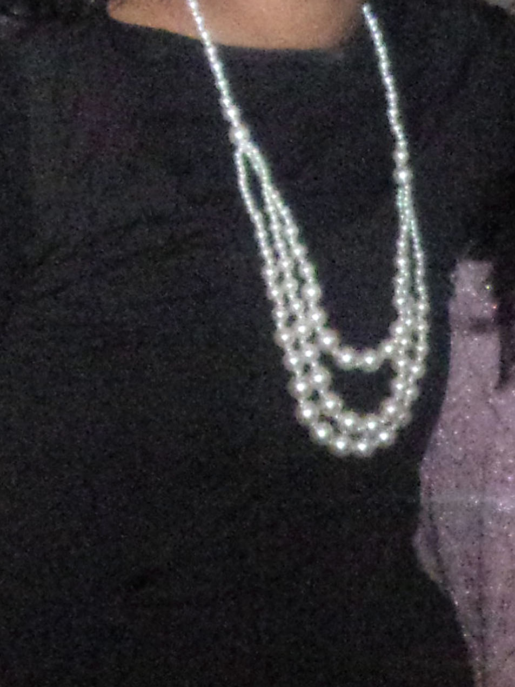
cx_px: 770
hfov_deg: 15.6
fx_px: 1726
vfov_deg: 22.0
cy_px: 604
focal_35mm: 87
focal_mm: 4.3
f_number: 3.3
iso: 800
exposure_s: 1/34
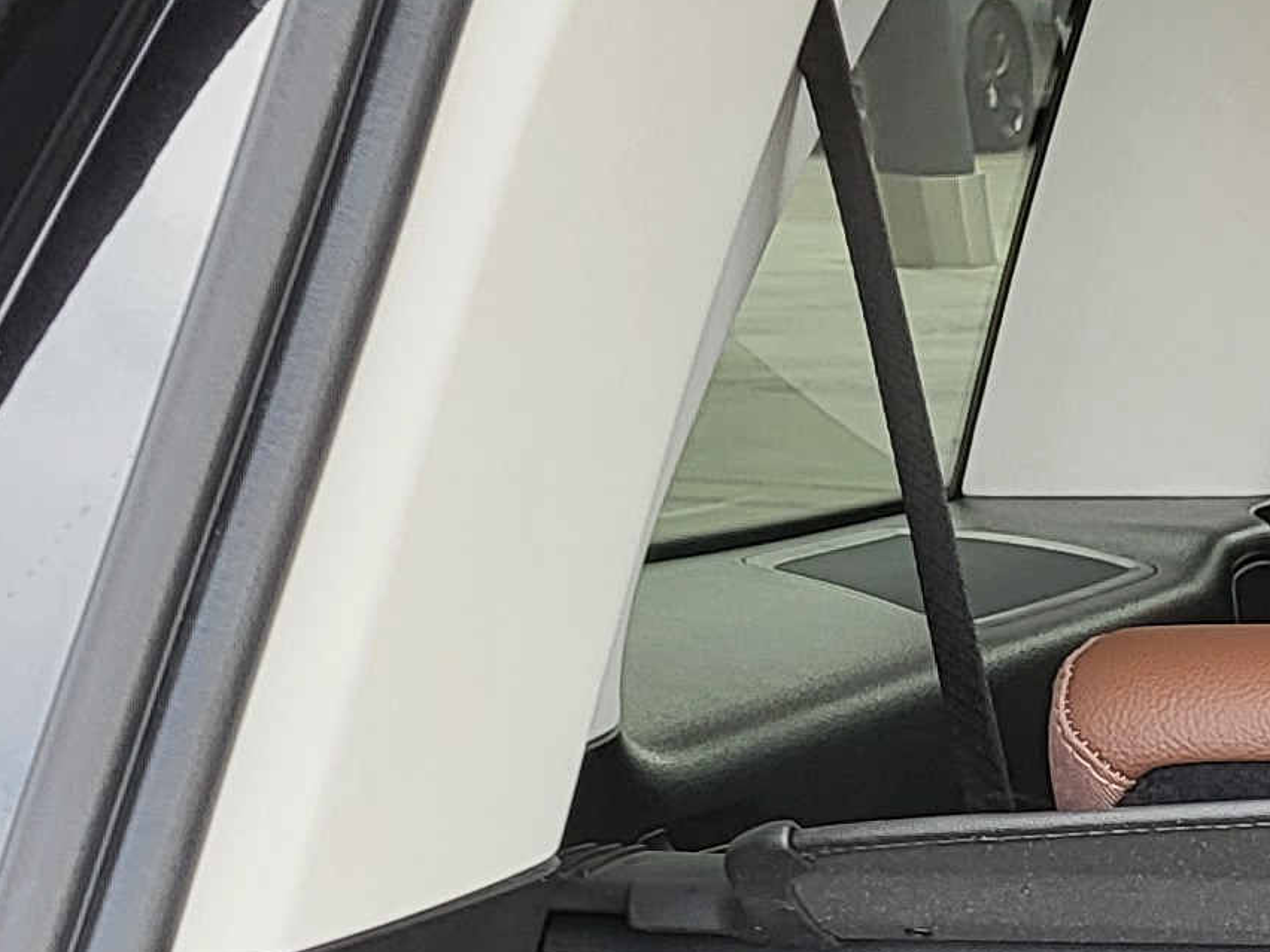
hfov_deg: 13.2
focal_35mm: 122
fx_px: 4476
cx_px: 2798
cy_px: 1599
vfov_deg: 11.4
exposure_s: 1/120
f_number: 1.8
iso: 64
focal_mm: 5.4
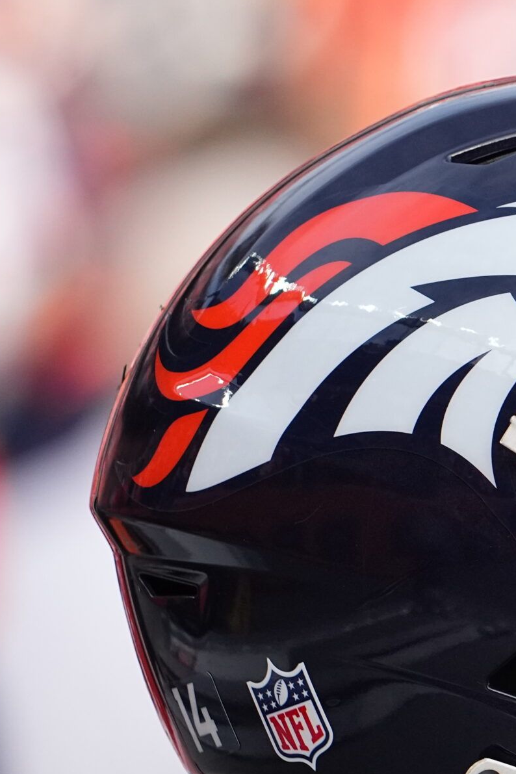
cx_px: 771
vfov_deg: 1.8
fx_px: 24444
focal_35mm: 1137
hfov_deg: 1.2
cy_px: 479
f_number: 6.3
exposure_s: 1/1600
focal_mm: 353
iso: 1000
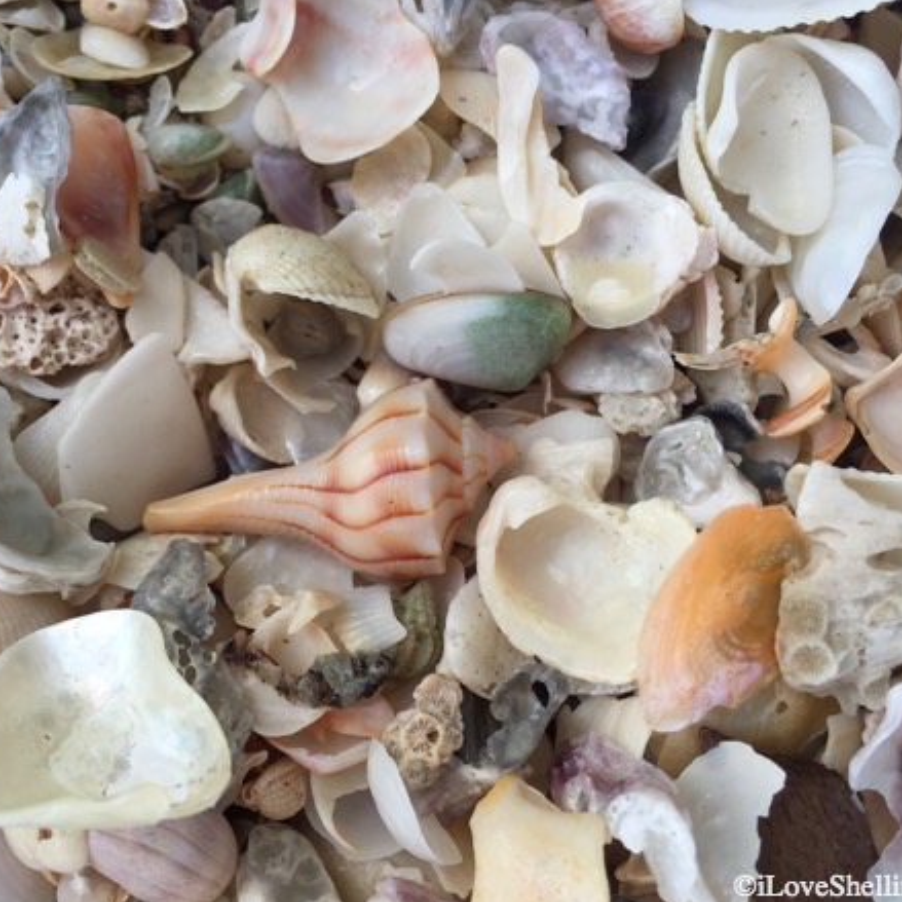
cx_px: 388
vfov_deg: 47.2
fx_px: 1032
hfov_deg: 47.1
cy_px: 454
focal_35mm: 35
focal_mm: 4.15
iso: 32
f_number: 2.2
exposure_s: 1/373
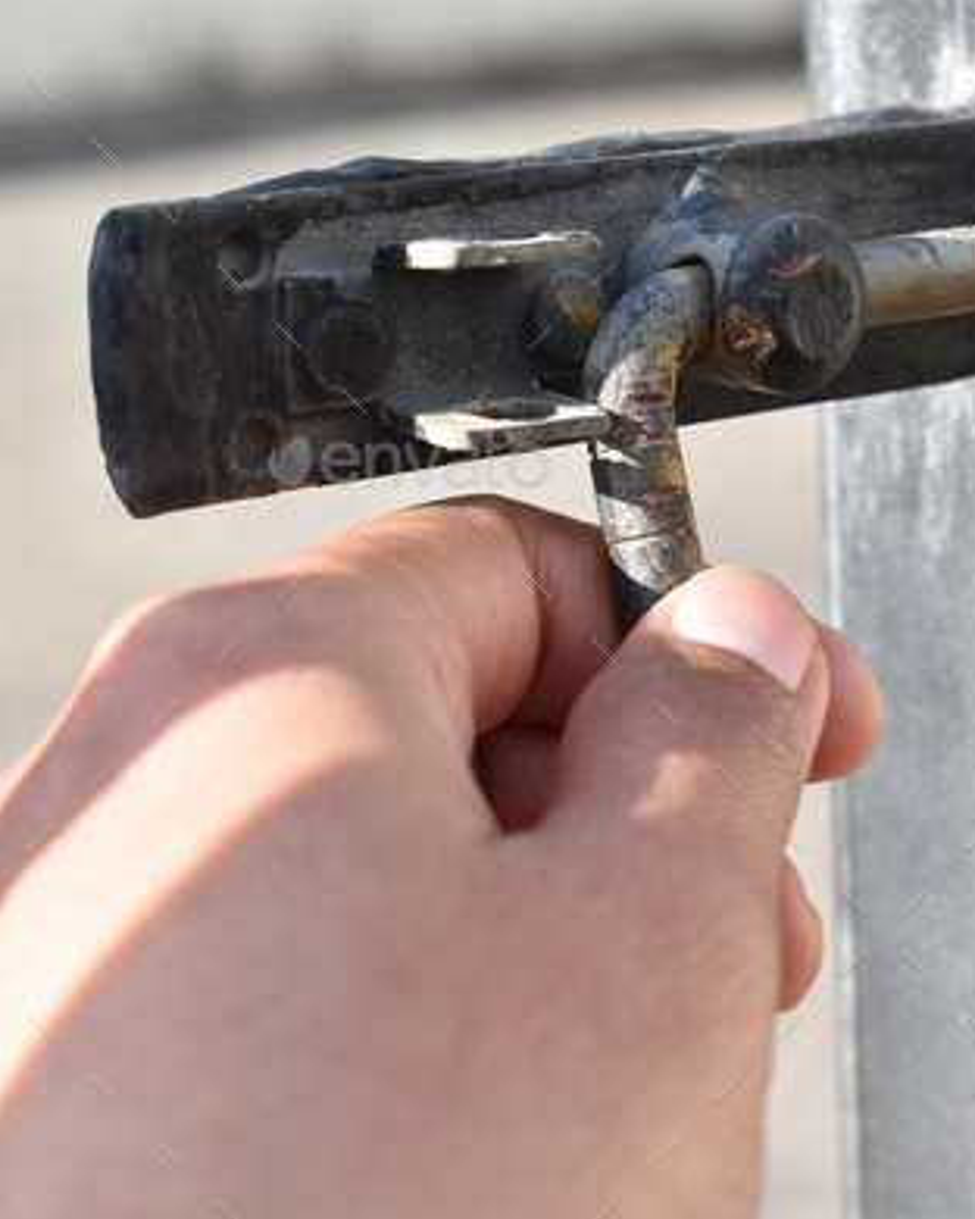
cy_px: 608
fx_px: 3452
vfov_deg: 20.0
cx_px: 869
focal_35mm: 96
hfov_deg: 15.9
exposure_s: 1/250
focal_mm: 45
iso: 220
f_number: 8
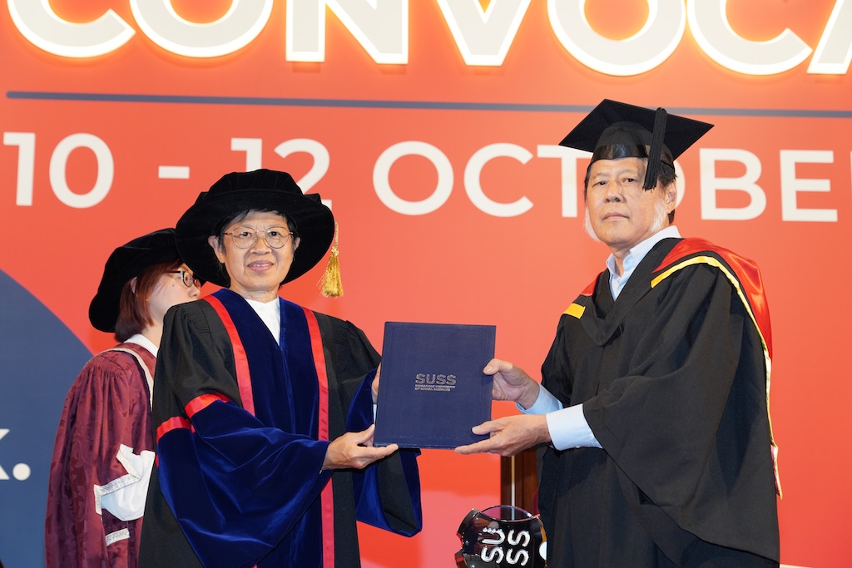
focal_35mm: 94
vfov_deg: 14.6
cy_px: 284
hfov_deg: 21.7
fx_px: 2225
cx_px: 426
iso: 1600
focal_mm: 94
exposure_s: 1/100
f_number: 7.1
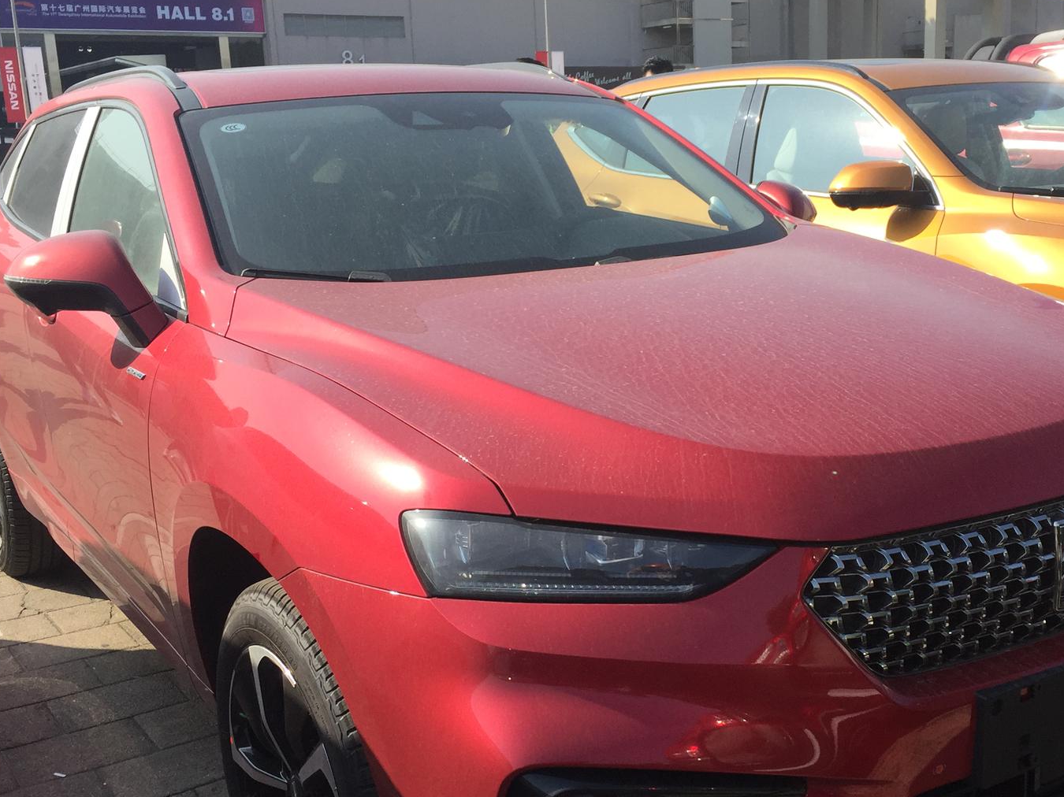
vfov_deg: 32.7
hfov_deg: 42.8
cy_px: 495
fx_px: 1352
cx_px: 631
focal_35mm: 44
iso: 32
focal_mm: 4.15
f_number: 2.2
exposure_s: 1/1319
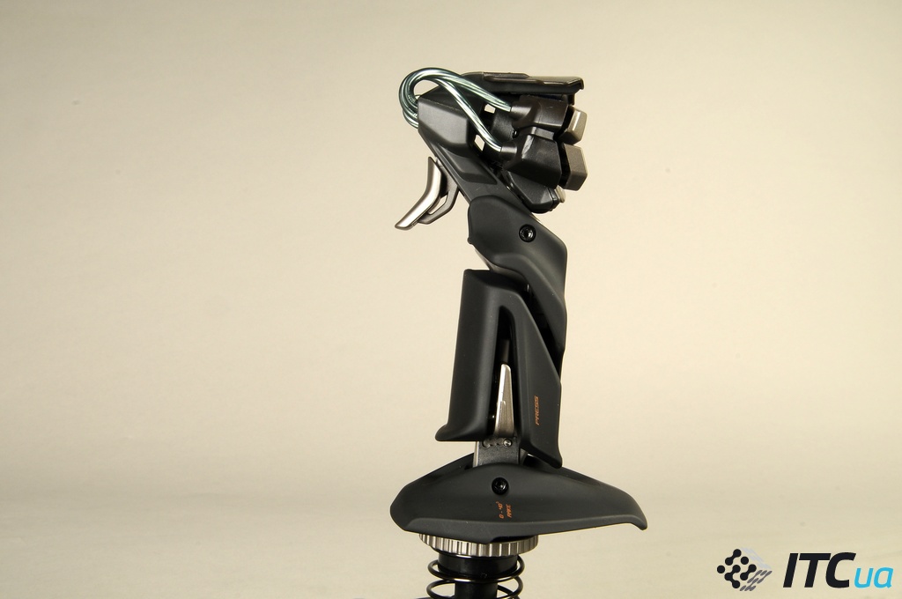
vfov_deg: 39.9
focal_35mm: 33
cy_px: 300
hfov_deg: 57.3
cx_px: 451
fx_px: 826
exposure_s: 1/80
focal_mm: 22
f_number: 18
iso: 200
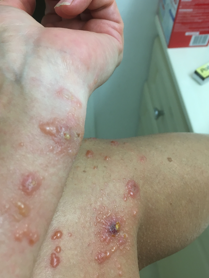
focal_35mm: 33
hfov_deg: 42.9
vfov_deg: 55.4
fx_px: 266
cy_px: 139
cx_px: 110
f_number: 2.2
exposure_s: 1/30
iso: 64
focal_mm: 4.15
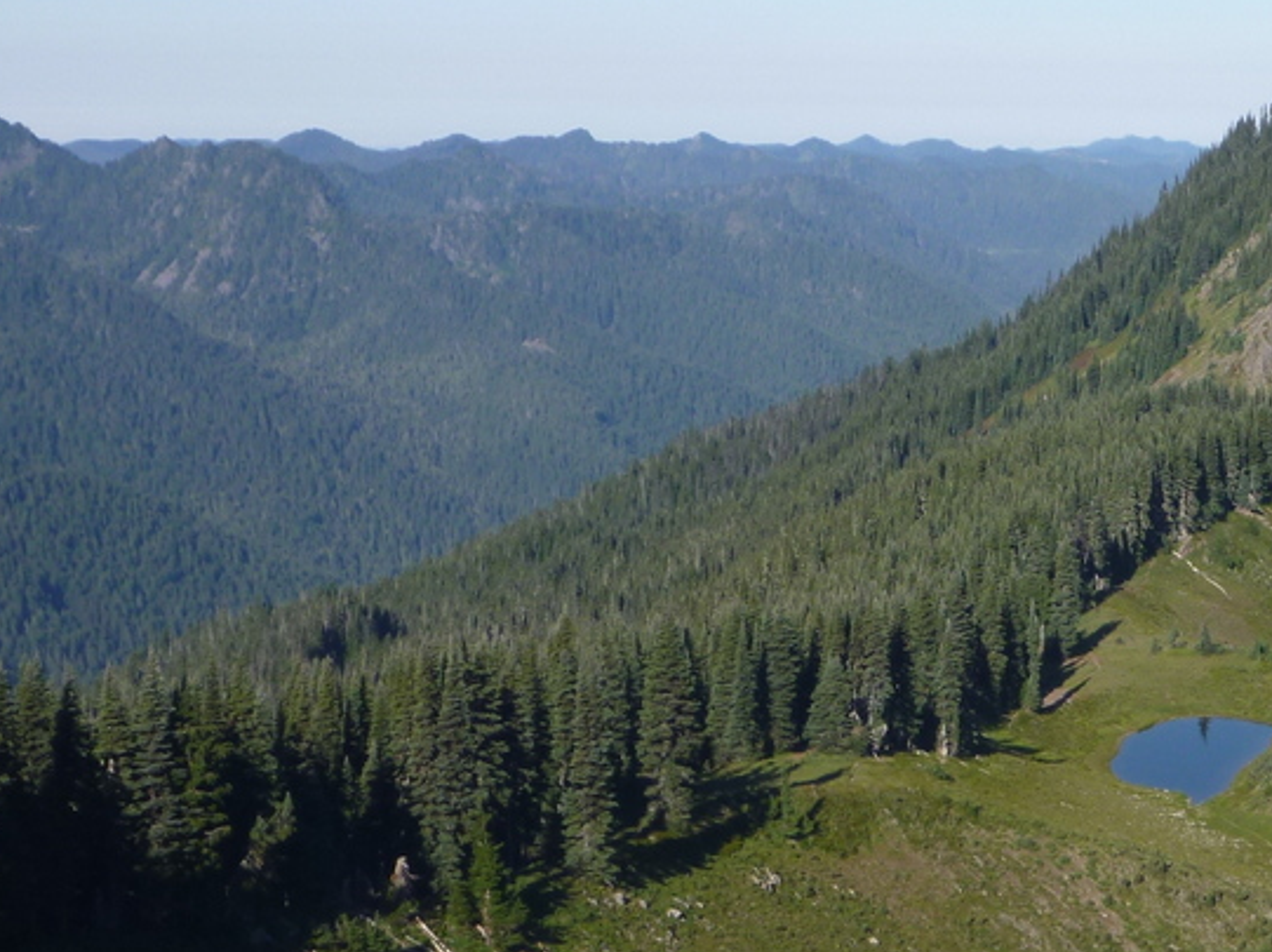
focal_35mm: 91
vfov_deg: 16.2
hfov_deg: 21.1
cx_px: 1112
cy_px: 294
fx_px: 3342
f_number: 4.2
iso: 80
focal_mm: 7.4
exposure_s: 1/500
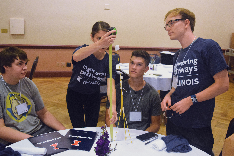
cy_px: 78
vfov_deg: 35.5
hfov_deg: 51.3
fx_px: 244
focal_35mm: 38
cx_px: 117
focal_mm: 25
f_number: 4
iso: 3600
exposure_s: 1/60
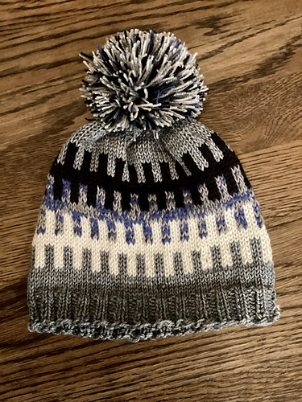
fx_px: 361
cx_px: 151
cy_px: 201
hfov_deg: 45.4
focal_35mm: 31
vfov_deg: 58.4
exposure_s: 1/15
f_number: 2.4
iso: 640
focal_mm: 3.3
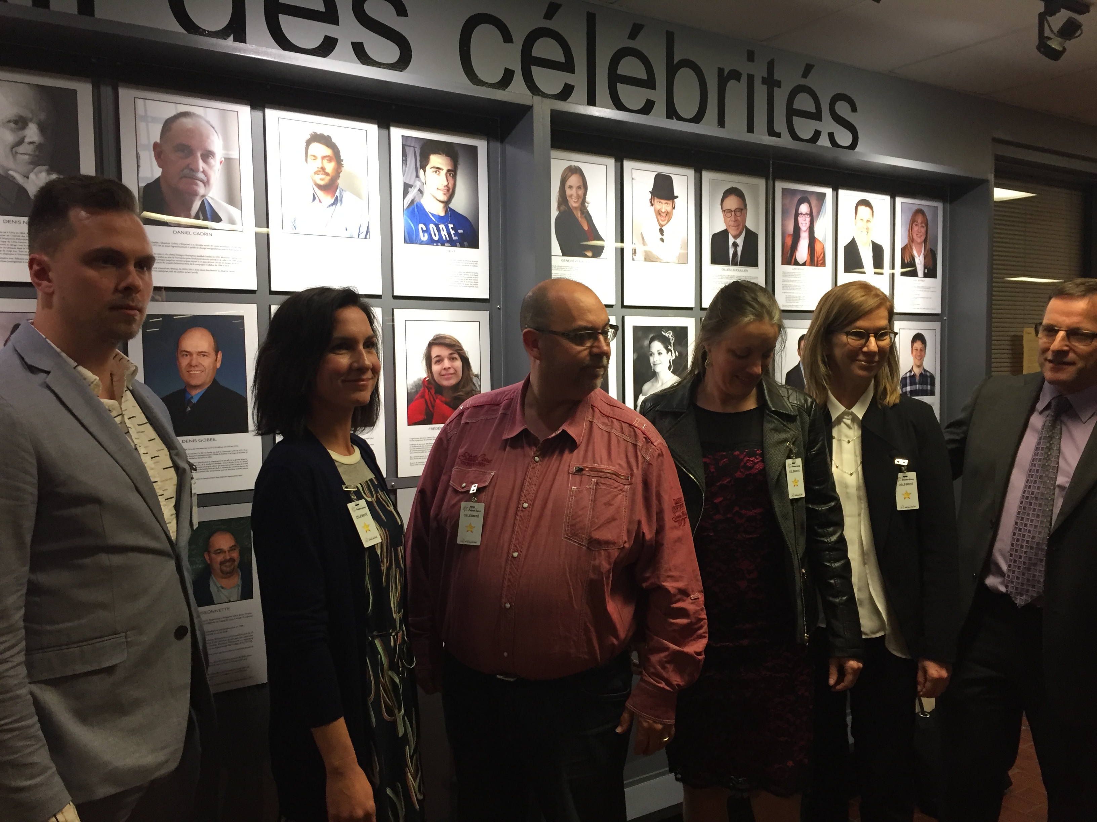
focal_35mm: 29
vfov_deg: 48.2
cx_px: 548
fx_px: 919
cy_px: 411
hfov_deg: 61.7
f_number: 2.2
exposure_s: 1/30
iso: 125
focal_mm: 4.15
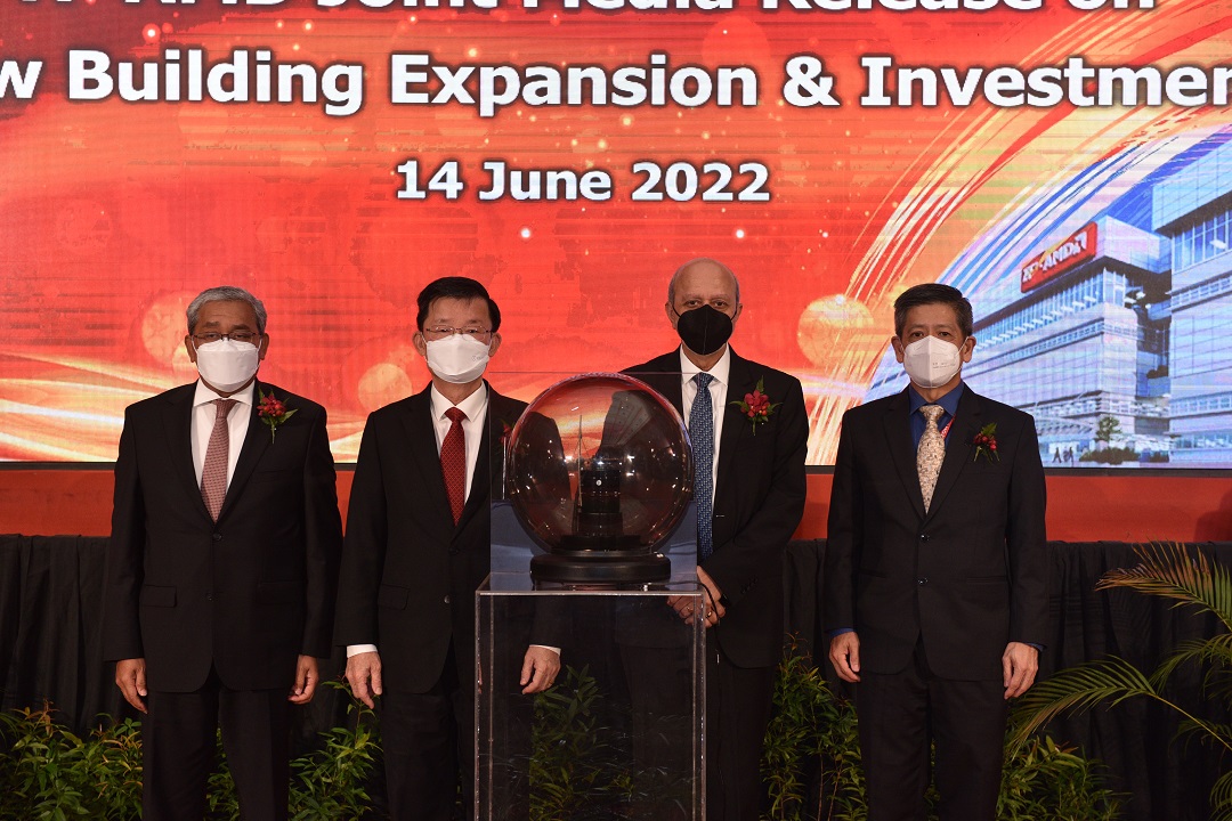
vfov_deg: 23.4
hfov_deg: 34.5
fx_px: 1985
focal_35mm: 58
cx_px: 616
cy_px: 410
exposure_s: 1/200
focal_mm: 58
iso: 1000
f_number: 4
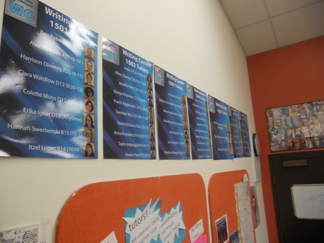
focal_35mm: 27
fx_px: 253
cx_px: 162
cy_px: 122
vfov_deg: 51.4
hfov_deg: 65.3
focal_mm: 4.9
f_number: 3.2
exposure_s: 1/30
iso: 125
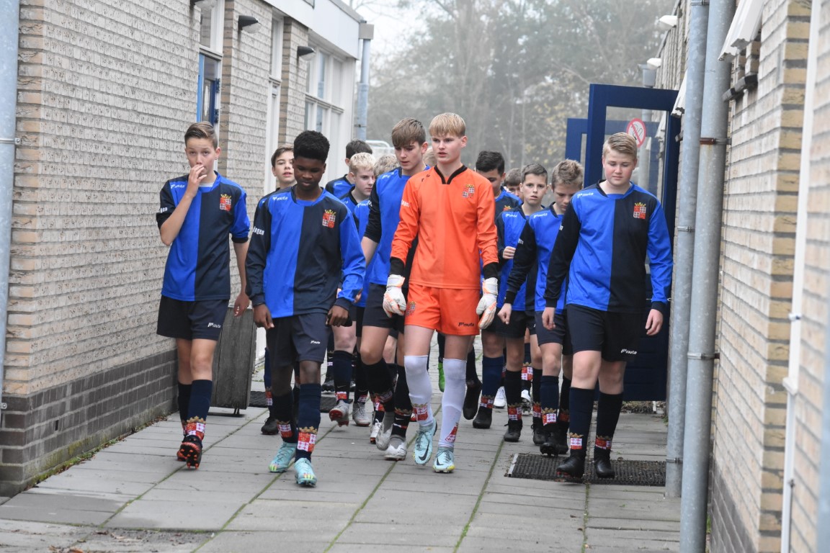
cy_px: 276
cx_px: 415
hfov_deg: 13.4
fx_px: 3527
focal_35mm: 153
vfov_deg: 9.0
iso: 4000
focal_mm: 102
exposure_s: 1/1000
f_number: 8
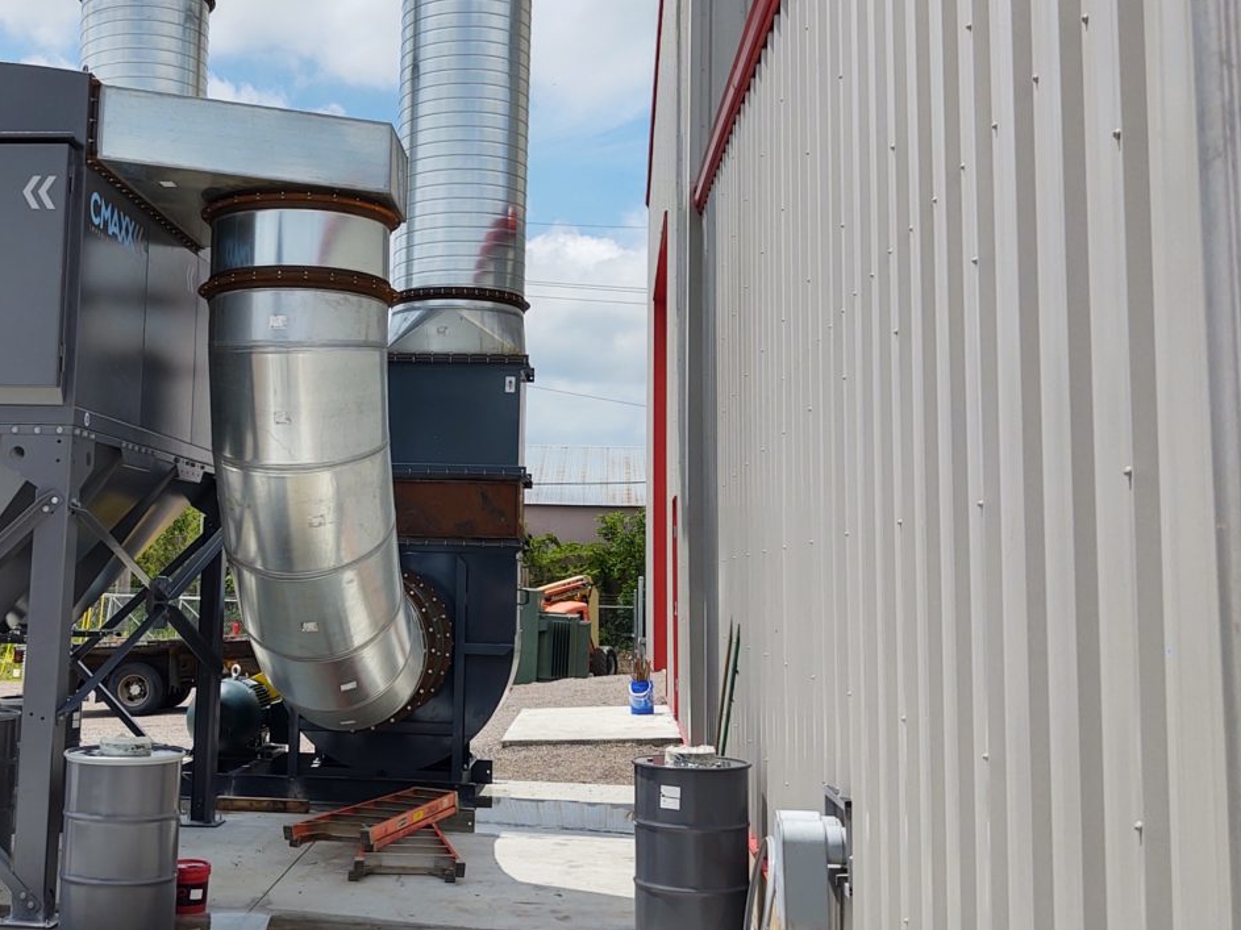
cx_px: 424
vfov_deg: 32.8
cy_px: 401
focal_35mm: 44
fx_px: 1577
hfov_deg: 42.4
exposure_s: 1/7934
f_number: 1.7
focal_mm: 4.75
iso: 100
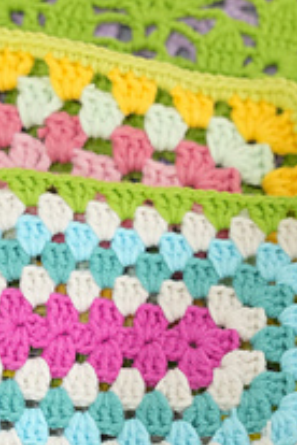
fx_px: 2091
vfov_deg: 12.2
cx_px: 132
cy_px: 211
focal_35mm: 169
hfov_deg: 8.1
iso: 3200
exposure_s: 1/200
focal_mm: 70
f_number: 4.5
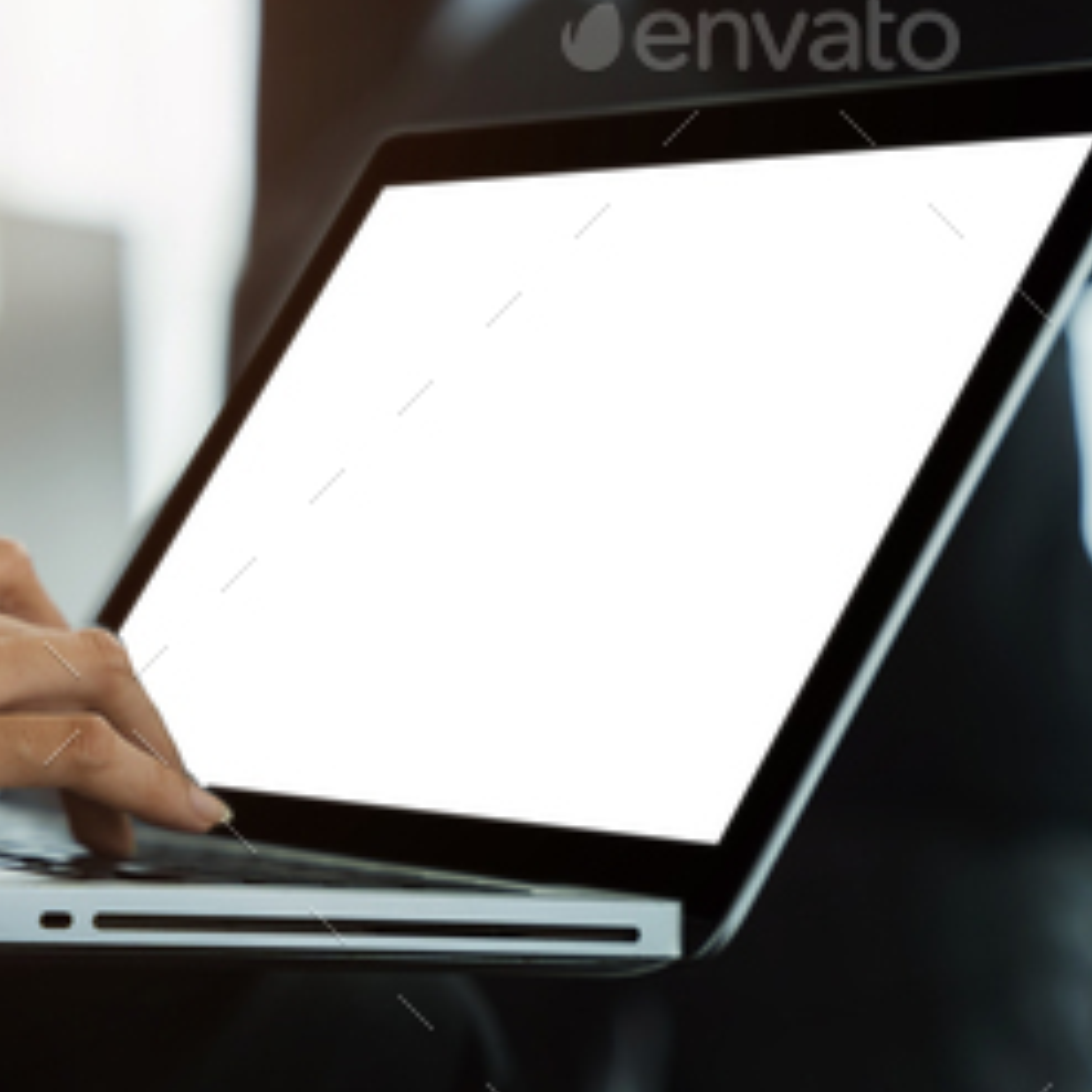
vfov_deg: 12.3
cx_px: 84
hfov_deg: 12.2
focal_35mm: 142
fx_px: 5068
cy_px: 245
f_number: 2.8
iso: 200
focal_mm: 70
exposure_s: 1/160
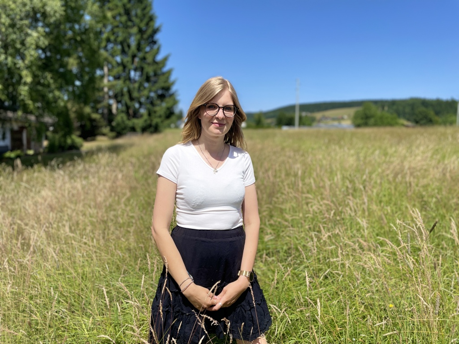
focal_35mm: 26
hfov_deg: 67.3
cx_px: 230
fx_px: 345
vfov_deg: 53.1
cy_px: 172
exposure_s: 1/4831
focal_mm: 4.2
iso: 50
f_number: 1.6
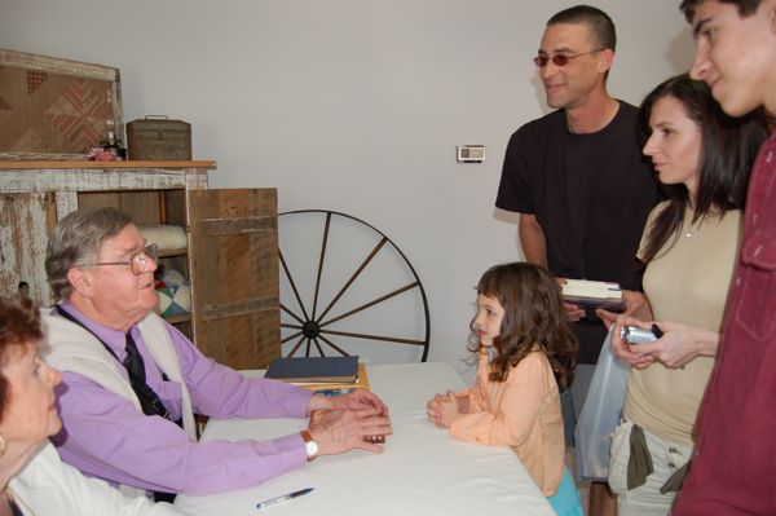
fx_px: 582
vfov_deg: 47.9
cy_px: 258
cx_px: 388
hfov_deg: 67.4
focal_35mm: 27
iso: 400
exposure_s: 1/60
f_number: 3.5
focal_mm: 18
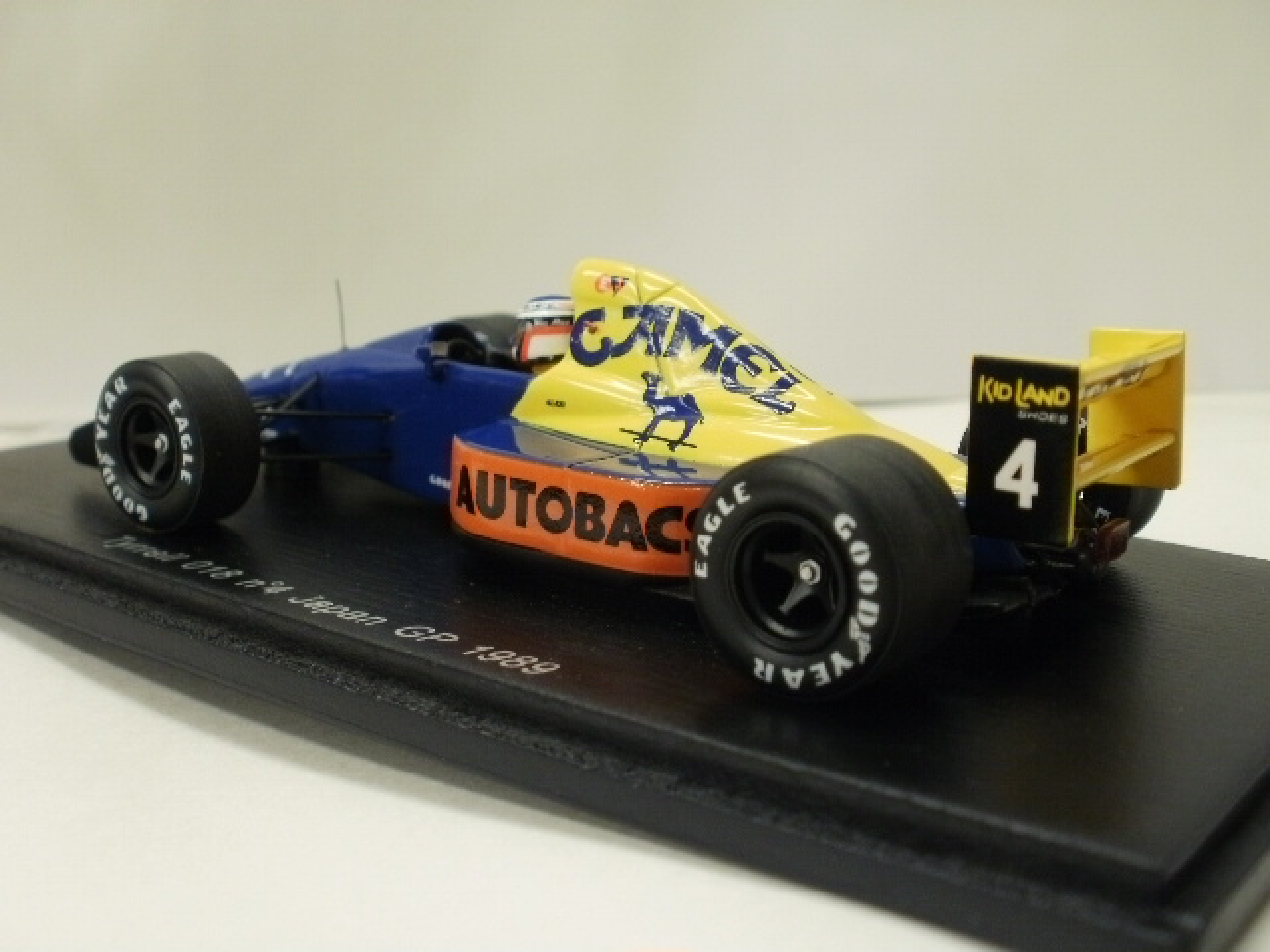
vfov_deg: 32.9
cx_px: 635
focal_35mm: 44
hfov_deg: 42.9
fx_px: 1614
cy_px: 476
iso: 125
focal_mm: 7.7
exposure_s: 1/15
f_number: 4
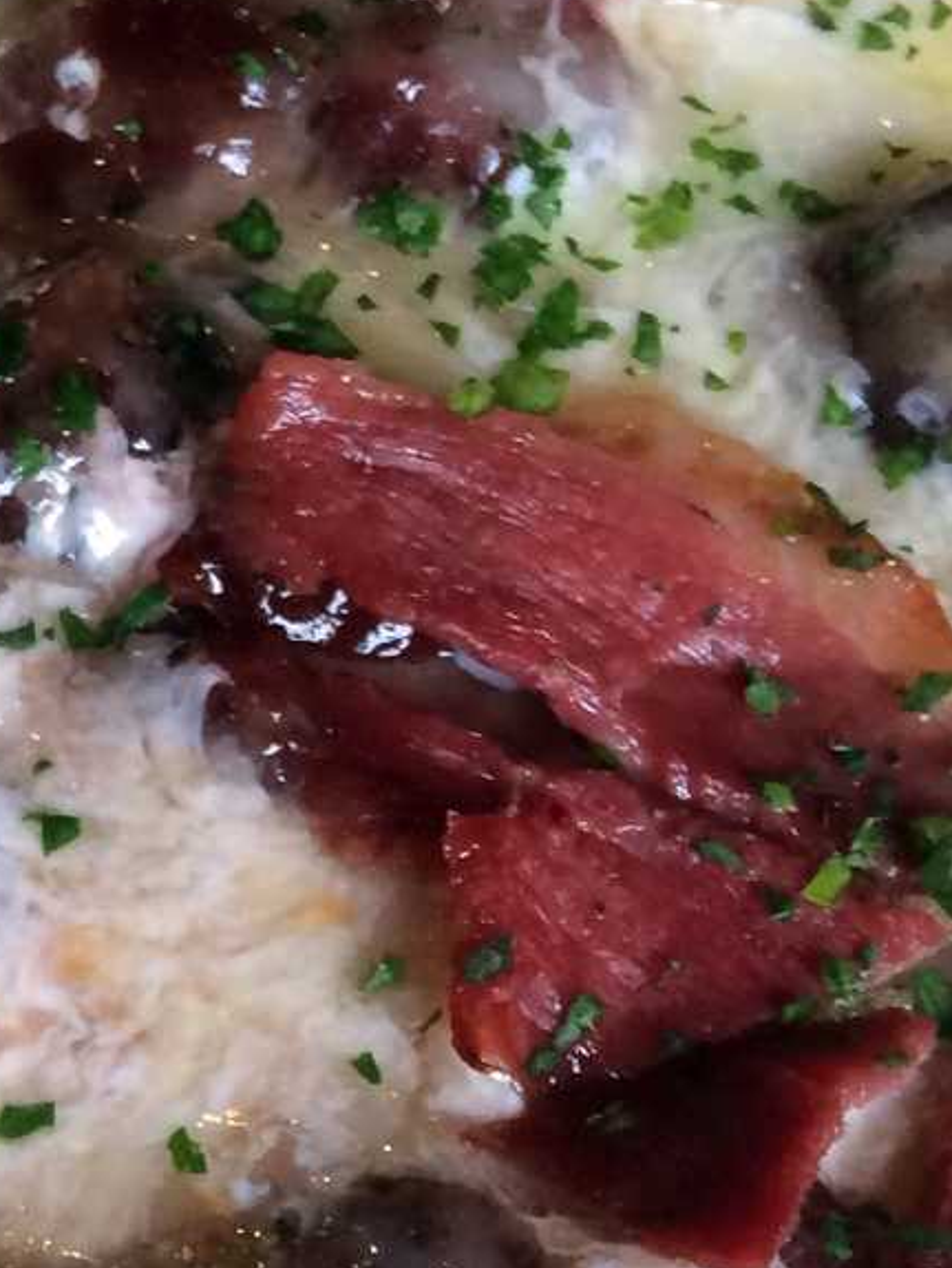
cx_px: -738
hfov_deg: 12.7
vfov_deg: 18.0
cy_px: 1206
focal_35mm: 107
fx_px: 3921
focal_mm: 4.12
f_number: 2.2
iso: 50
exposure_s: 1/30
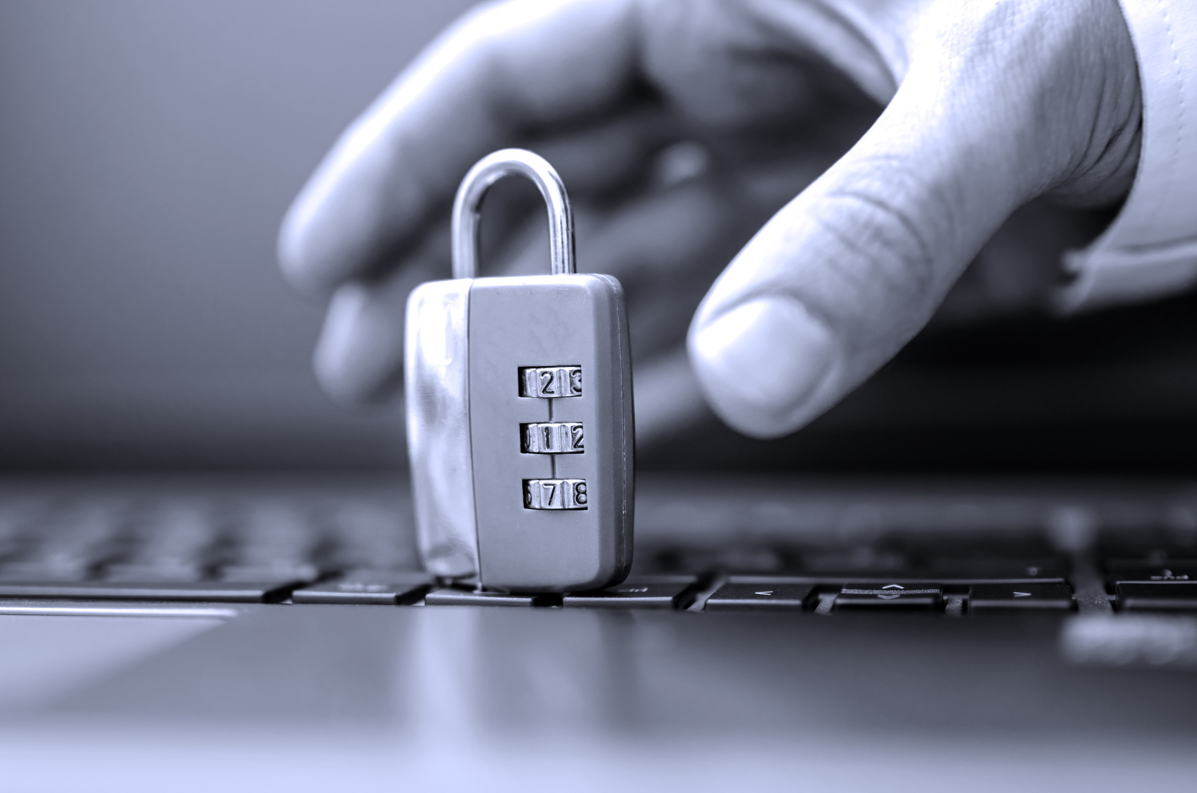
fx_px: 1742
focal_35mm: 52
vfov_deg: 25.6
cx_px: 598
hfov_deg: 37.9
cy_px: 396
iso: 100
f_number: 1.4
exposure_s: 1/6
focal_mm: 35
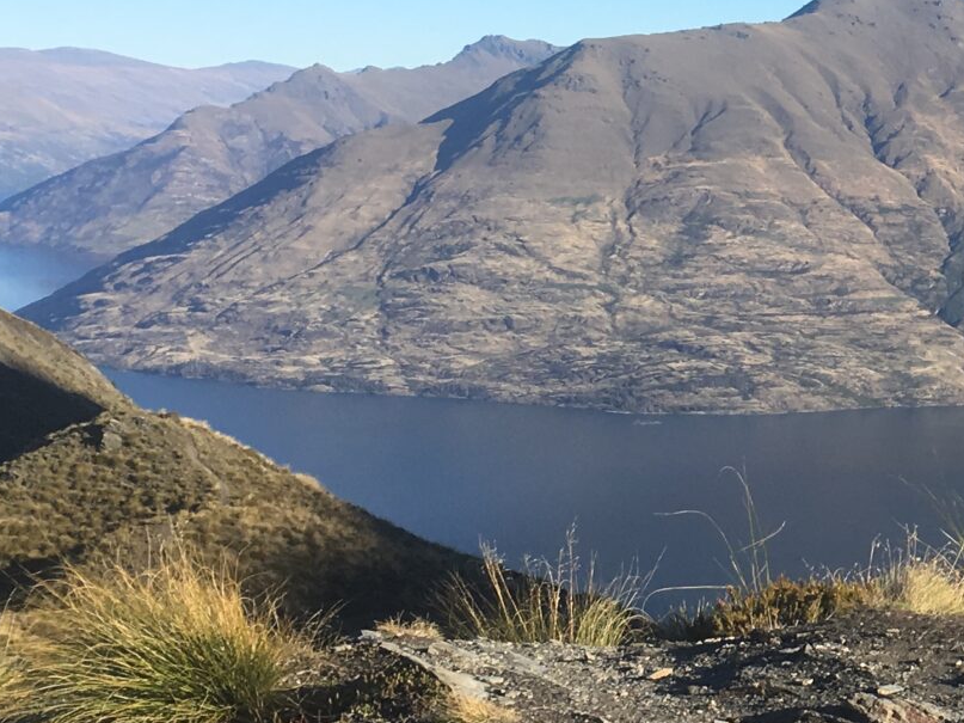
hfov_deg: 19.9
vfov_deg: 16.0
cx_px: 1185
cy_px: 169
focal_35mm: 92
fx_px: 2562
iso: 25
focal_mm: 4.15
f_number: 2.2
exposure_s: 1/1131
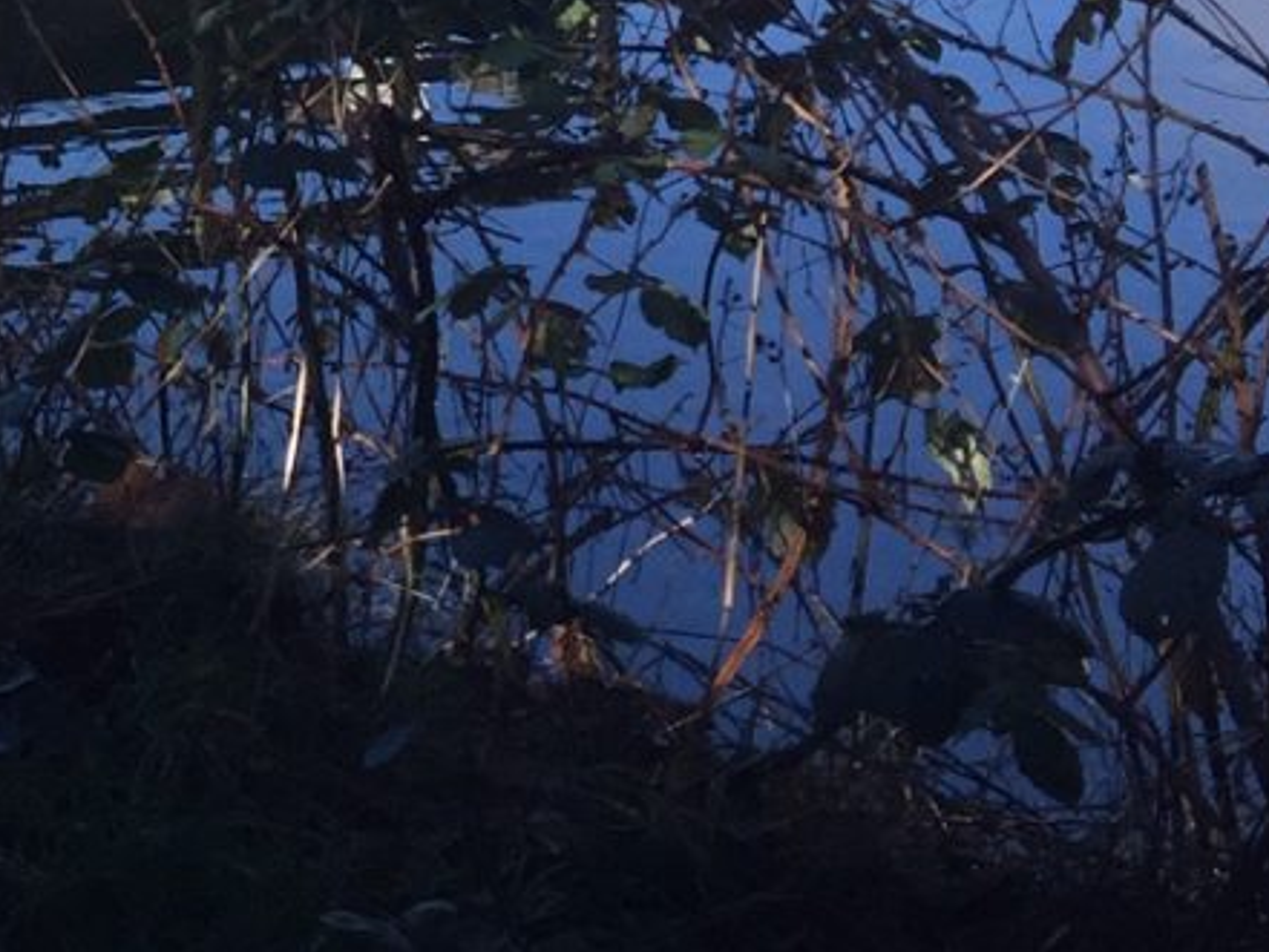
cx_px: -763
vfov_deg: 13.7
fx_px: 3704
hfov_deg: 17.1
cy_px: -512
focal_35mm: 101
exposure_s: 1/1522
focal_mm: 4.15
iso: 32
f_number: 2.2
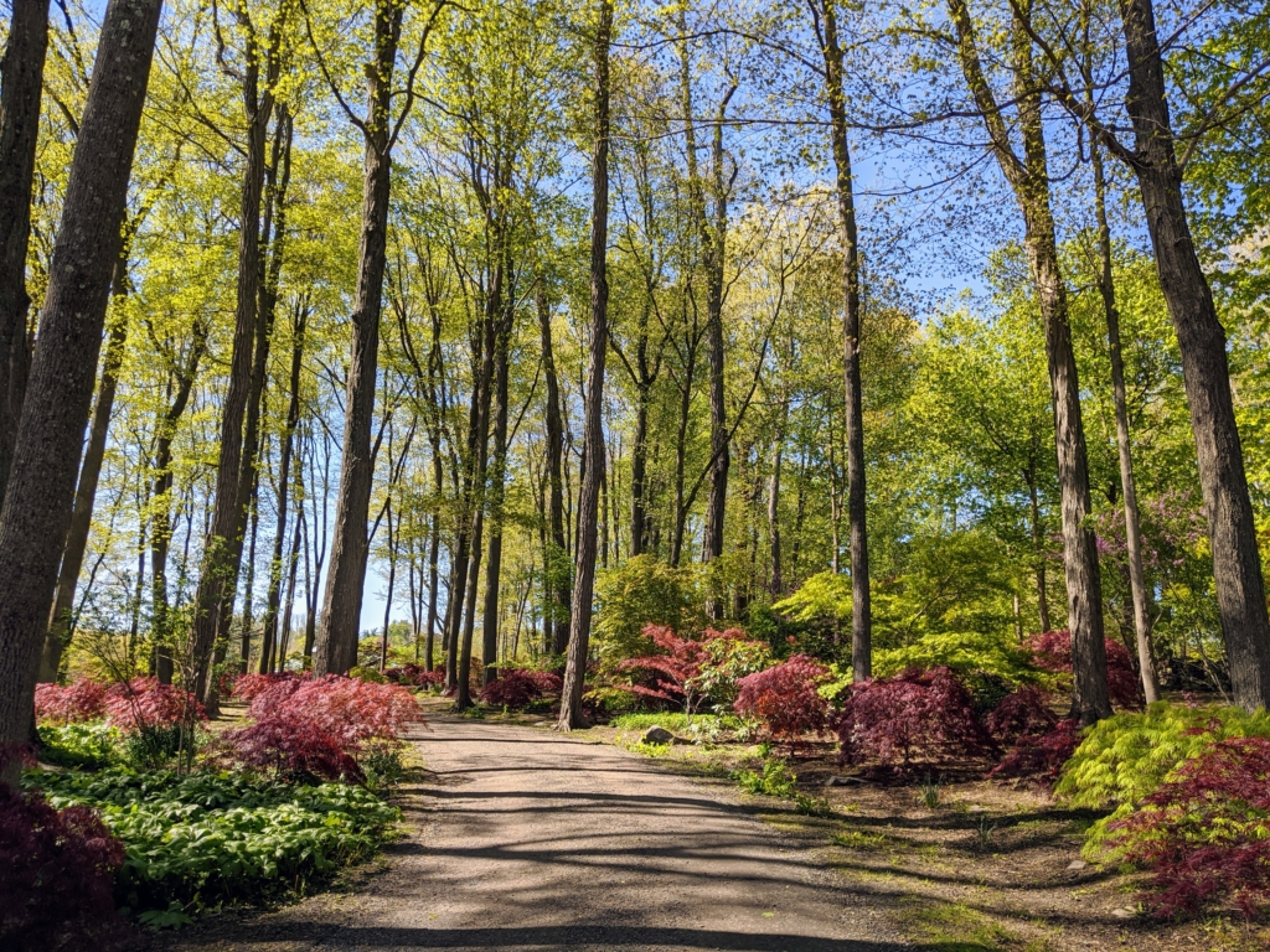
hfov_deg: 65.3
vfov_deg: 51.4
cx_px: 635
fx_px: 991
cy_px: 476
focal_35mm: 27
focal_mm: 4.38
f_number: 1.73
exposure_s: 1/1565
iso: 55
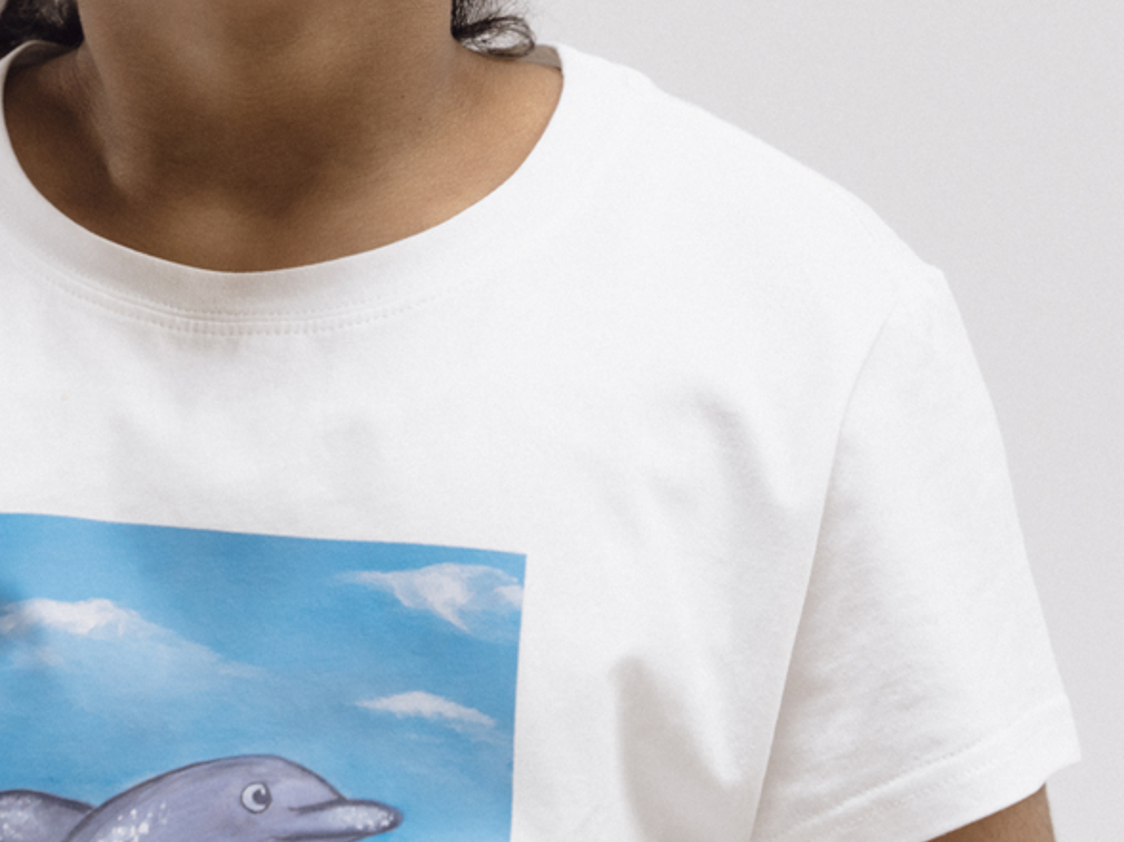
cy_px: 82
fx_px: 4802
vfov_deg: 10.0
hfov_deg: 13.3
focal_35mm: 148
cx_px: 195
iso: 400
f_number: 3.2
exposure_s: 1/160
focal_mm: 60.4
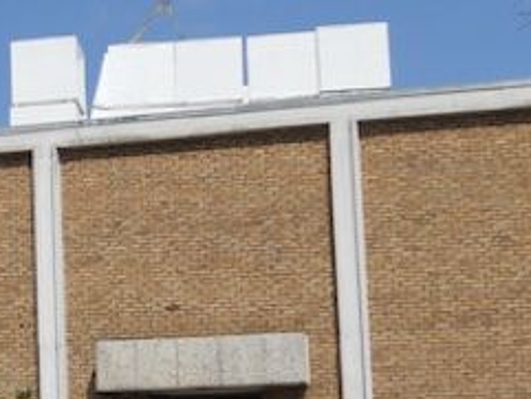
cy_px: 337
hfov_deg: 17.6
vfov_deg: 14.0
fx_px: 1611
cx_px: -144
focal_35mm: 105
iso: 80
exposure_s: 1/1250
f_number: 3.9
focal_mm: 6.9
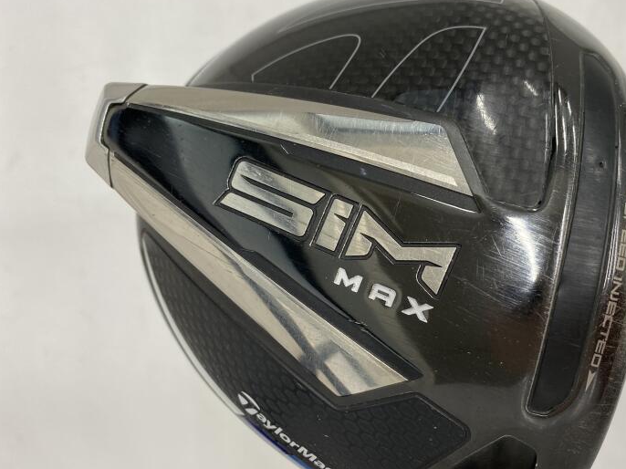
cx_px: 403
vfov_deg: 40.4
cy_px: 287
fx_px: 633
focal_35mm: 35
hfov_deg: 51.9
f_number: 1.8
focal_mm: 4.25
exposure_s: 1/60
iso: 80
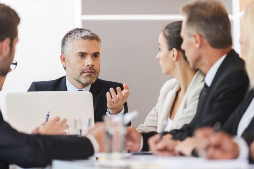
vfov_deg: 8.1
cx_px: 127
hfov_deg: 12.1
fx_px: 1199
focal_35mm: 170
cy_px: 84
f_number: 3.5
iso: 250
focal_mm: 170
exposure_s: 1/160
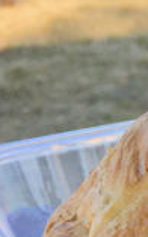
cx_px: 672
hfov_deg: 5.4
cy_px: 305
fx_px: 1298
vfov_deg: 10.2
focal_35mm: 201
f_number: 2.2
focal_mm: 4.15
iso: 25
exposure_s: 1/509
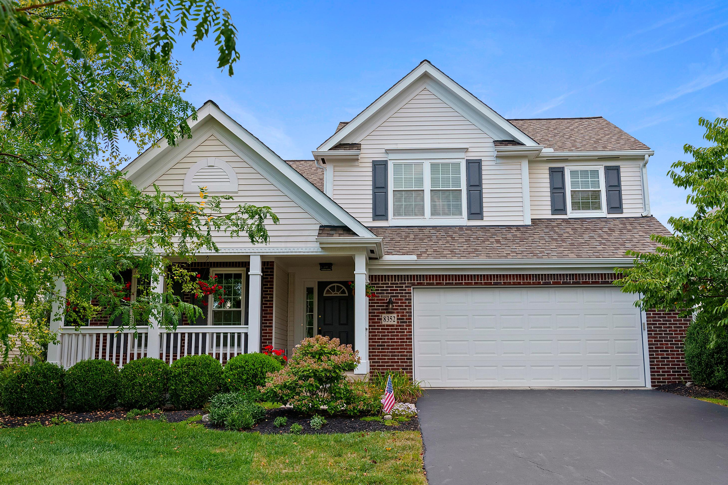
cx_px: 358
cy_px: 240
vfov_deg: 38.9
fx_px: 688
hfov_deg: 55.8
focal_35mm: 34
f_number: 9
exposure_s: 1/160
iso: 640
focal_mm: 33
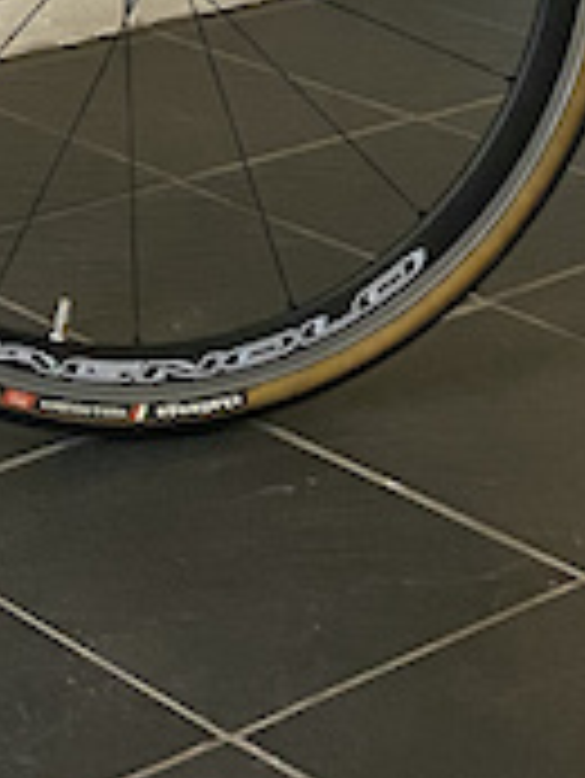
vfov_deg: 15.1
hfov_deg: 11.3
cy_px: -414
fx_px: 2701
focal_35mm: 120
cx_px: -544
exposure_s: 1/60
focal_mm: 4.25
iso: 400
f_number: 1.8
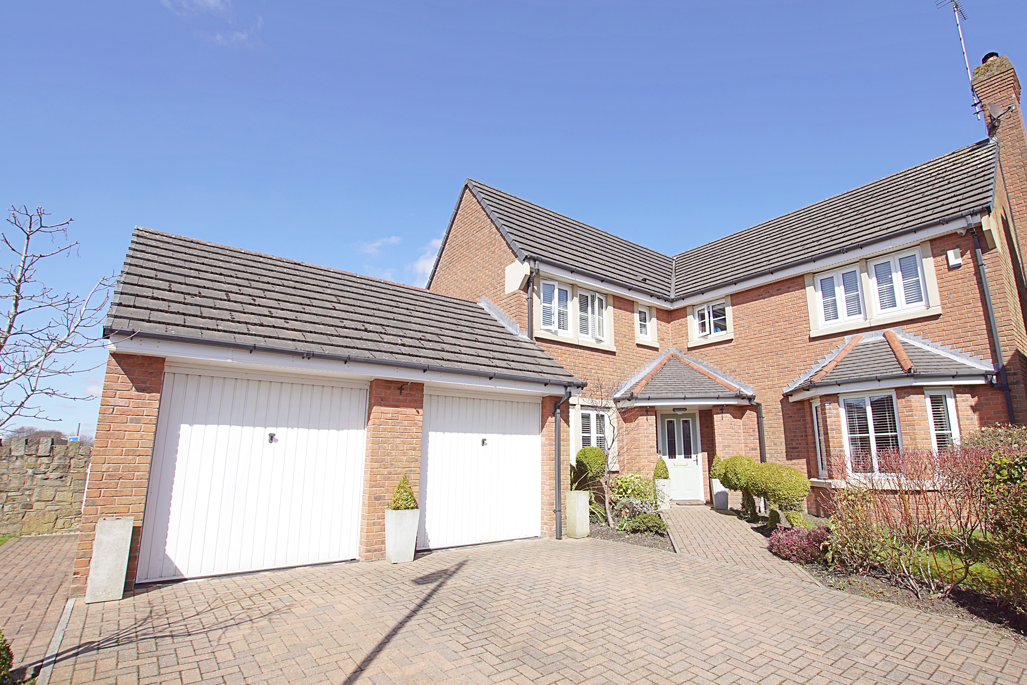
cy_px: 346
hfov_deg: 92.9
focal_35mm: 17
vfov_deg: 70.4
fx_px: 485
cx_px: 571
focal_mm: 10
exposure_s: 1/200
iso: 100
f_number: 6.3
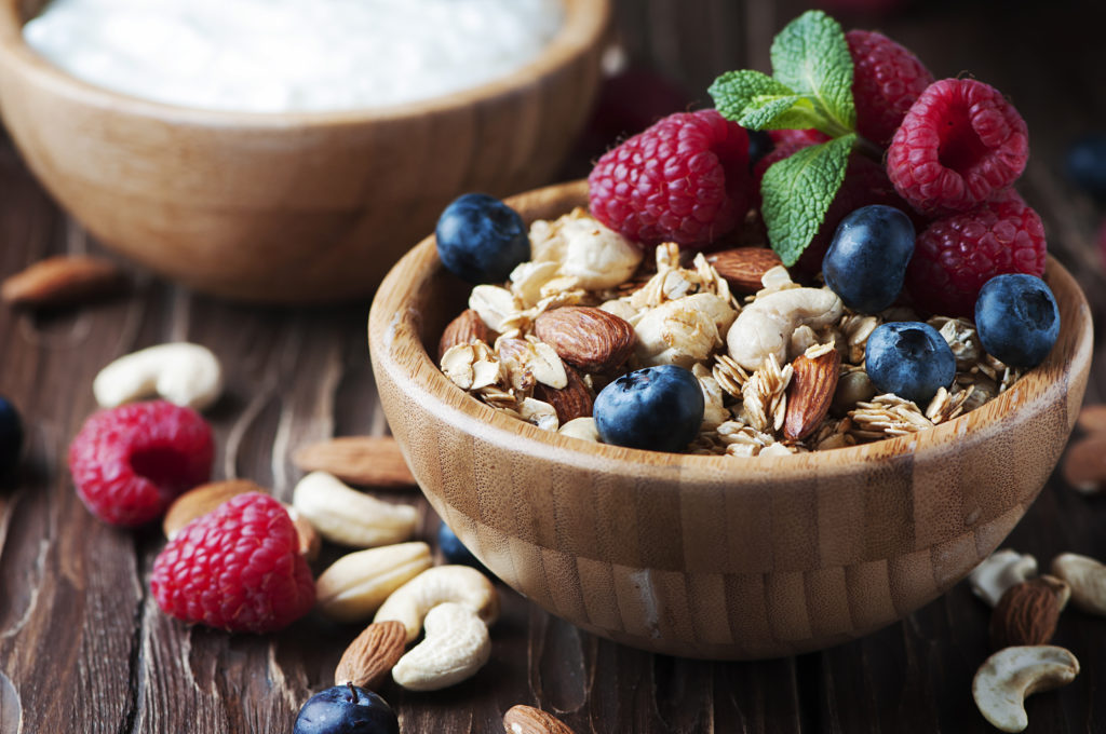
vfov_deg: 8.7
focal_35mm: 158
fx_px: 4833
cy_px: 367
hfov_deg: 13.1
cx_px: 553
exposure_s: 1/160
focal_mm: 105
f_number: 6.3
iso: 100
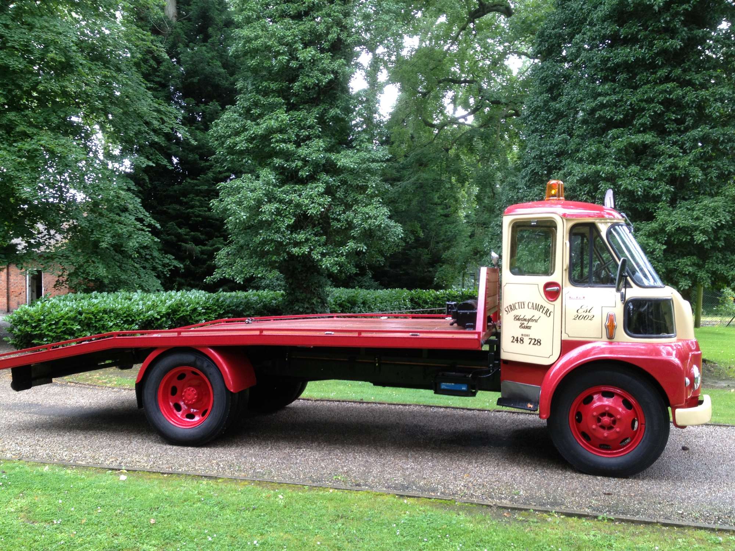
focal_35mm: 35
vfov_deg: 40.7
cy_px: 276
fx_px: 743
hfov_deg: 52.6
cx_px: 368
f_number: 2.4
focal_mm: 4.28
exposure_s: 1/40
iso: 64
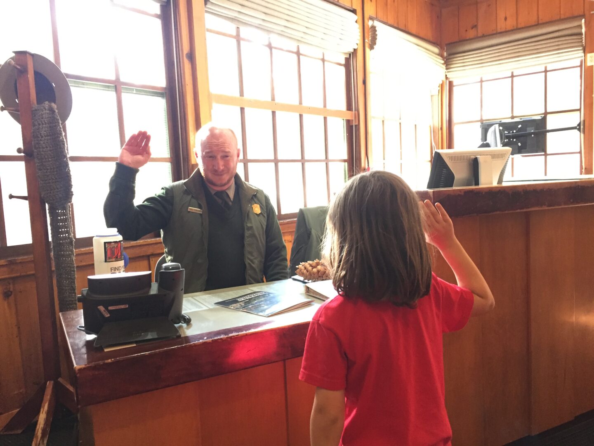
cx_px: 297
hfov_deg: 61.7
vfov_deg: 48.2
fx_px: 498
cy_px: 223
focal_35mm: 29
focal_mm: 4.15
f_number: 2.2
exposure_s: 1/24
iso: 250
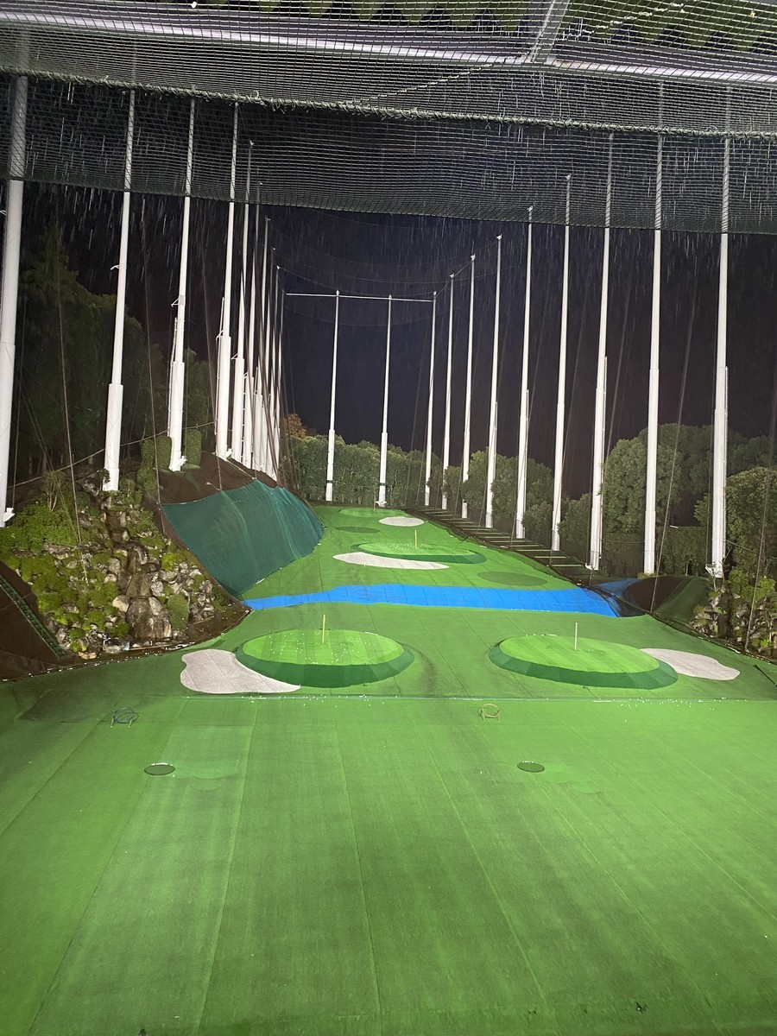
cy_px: 518
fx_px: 778
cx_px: 388
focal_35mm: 26
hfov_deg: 53.1
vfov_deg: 67.3
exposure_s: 1/33
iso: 500
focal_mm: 4.25
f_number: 1.8
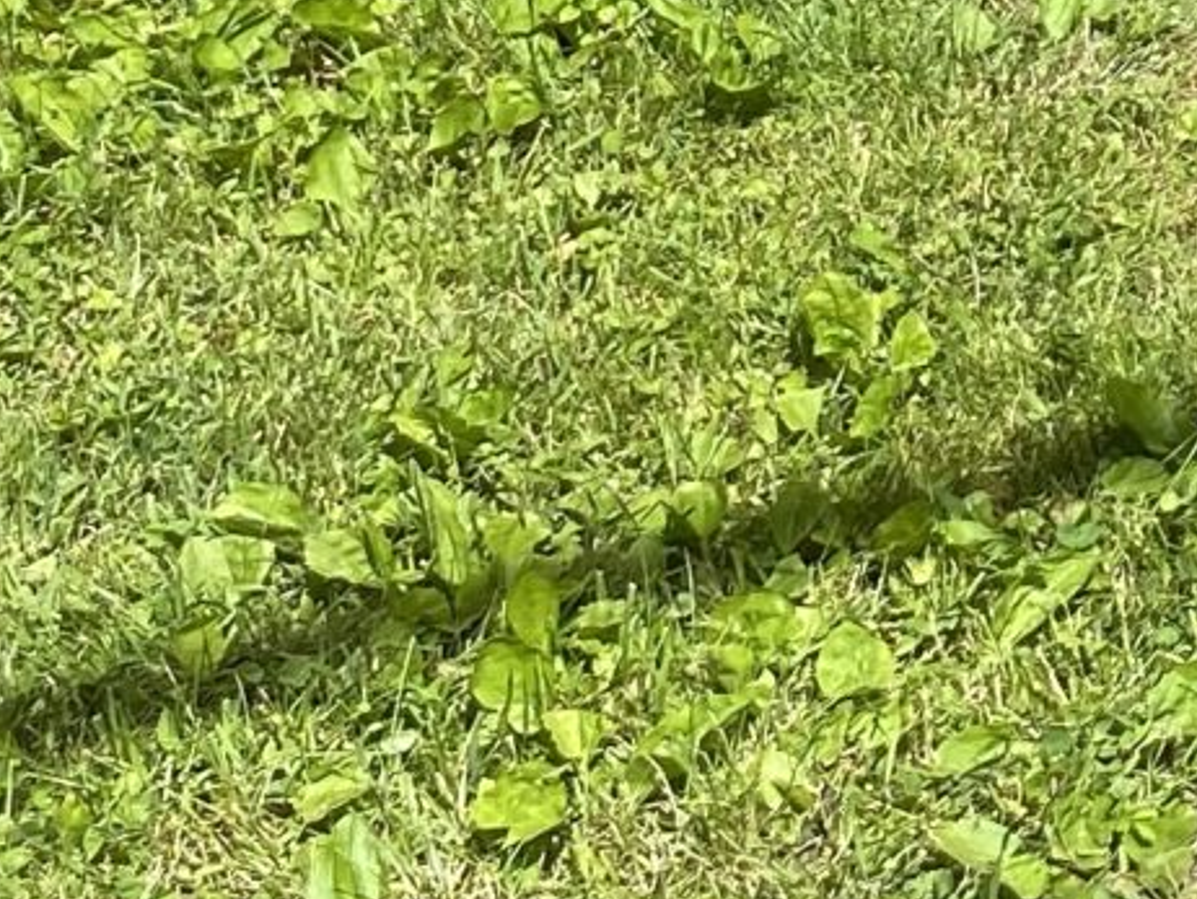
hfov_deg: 11.9
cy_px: -1218
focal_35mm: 144
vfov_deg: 9.3
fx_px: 4982
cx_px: 2529
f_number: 1.8
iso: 32
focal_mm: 4.25
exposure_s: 1/1447
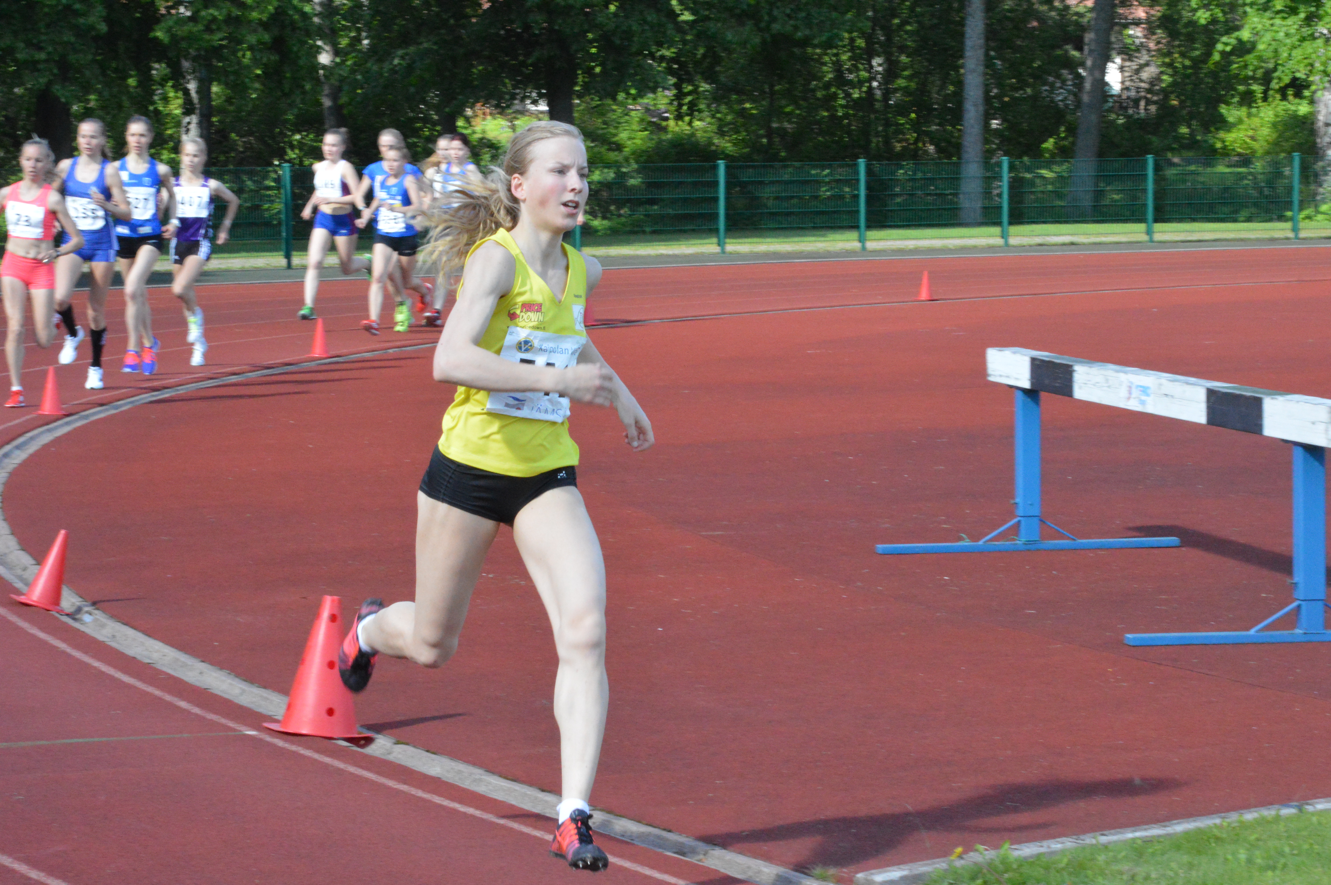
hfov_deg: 17.1
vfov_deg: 11.4
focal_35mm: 120
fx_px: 4433
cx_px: 666
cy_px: 442
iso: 3200
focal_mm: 80
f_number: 22
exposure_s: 1/250
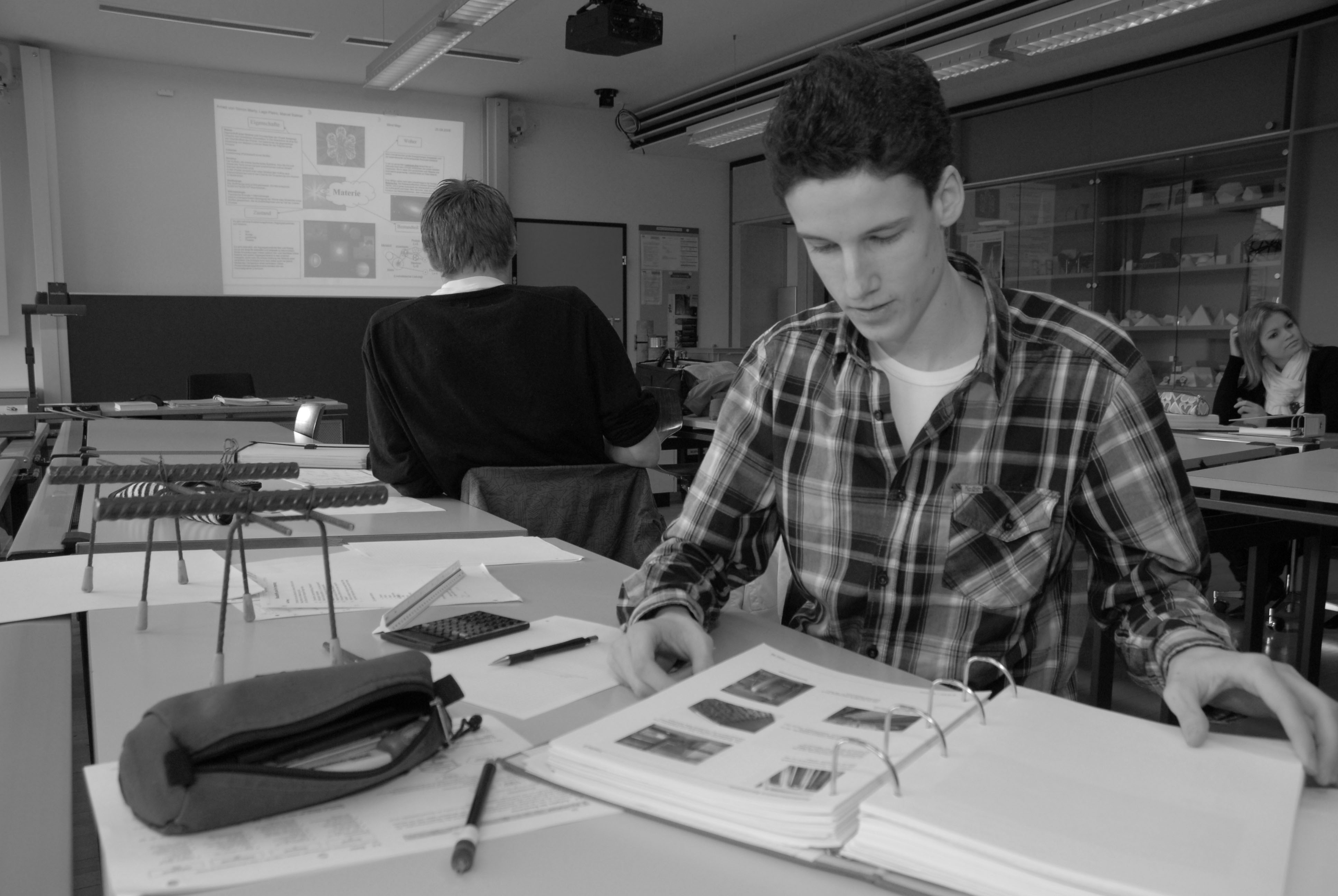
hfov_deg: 67.3
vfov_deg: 48.0
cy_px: 448
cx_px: 669
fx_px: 1005
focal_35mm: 27
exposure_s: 1/60
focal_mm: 18
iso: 320
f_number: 5
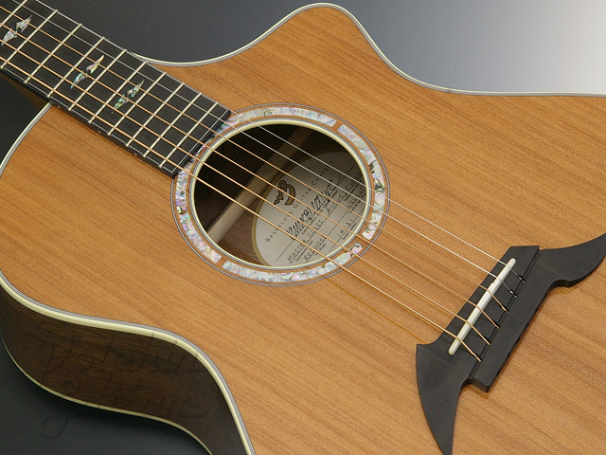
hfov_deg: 17.6
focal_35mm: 112
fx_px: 1961
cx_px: 303
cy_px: 228
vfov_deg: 13.2
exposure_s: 1
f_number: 19
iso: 400
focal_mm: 75
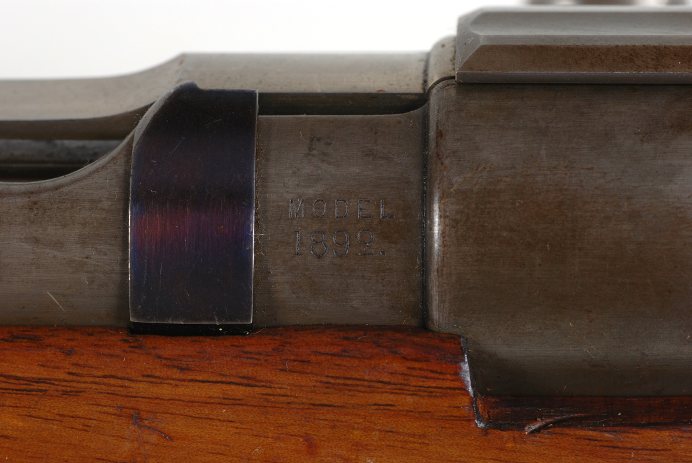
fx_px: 2021
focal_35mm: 105
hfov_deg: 19.4
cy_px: 232
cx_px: 346
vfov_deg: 13.1
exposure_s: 1/60
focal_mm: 70
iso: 100
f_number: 10
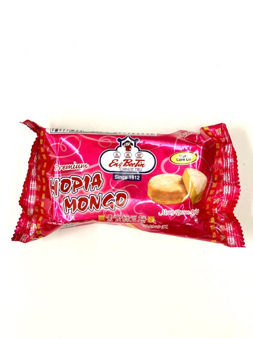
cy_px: 169
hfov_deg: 28.0
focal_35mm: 52
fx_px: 507
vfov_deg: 36.8
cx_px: 126
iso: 32
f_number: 2.4
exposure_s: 1/122
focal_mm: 6
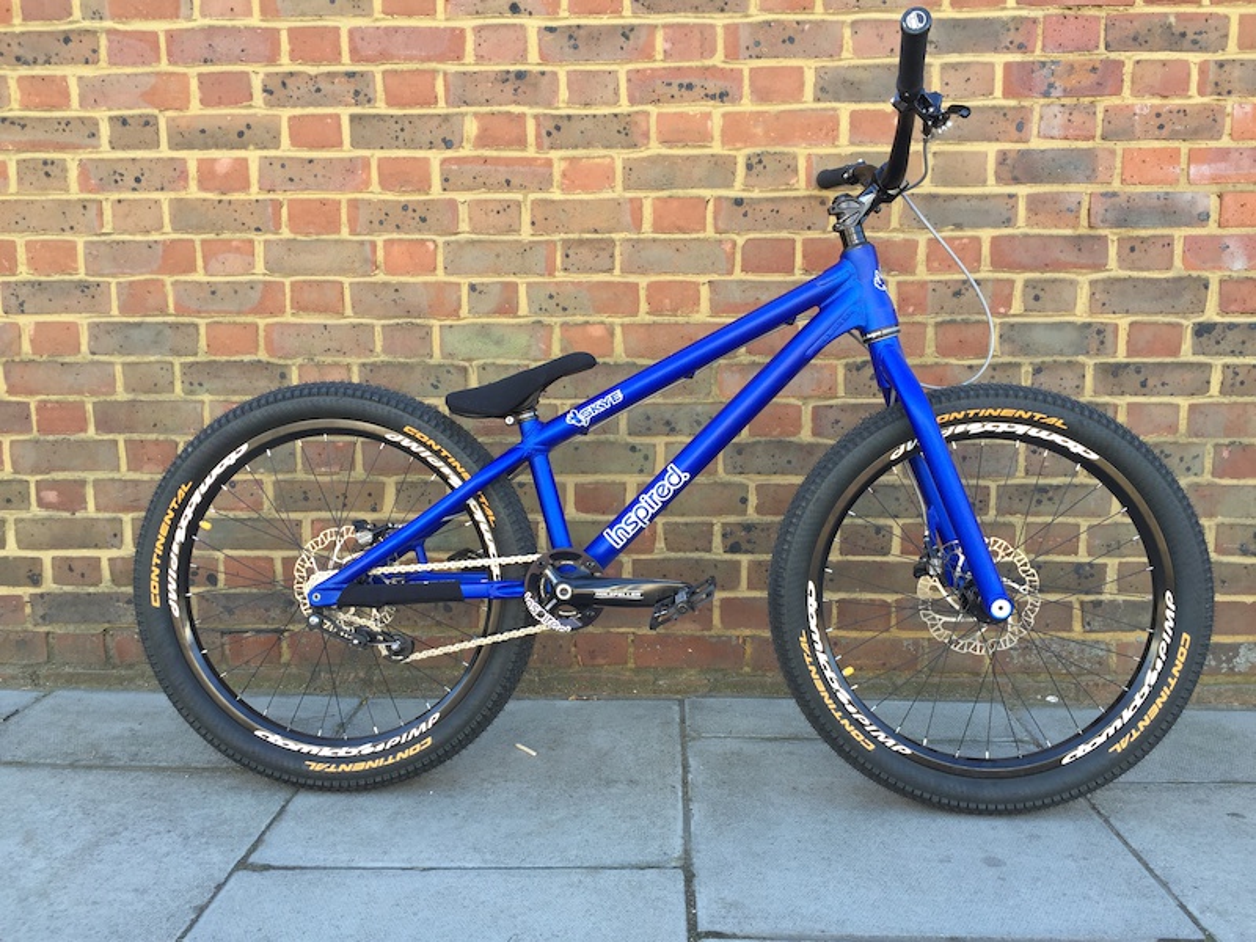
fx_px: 1052
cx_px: 628
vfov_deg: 48.2
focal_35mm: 29
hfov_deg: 61.7
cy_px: 471
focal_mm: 4.15
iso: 32
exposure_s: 1/103
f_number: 2.2
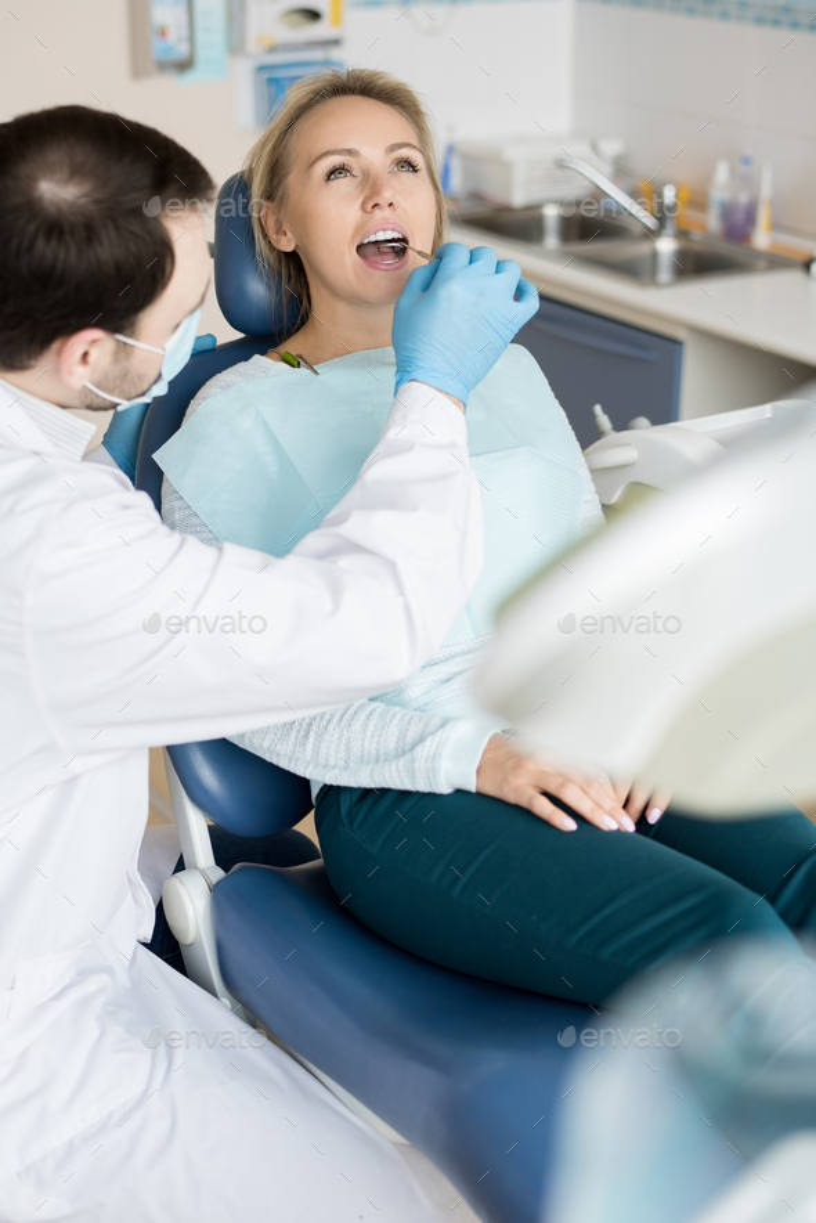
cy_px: 612
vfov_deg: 34.5
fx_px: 1970
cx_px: 408
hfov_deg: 23.4
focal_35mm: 58
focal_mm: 58
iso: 400
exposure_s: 1/160
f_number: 2.8
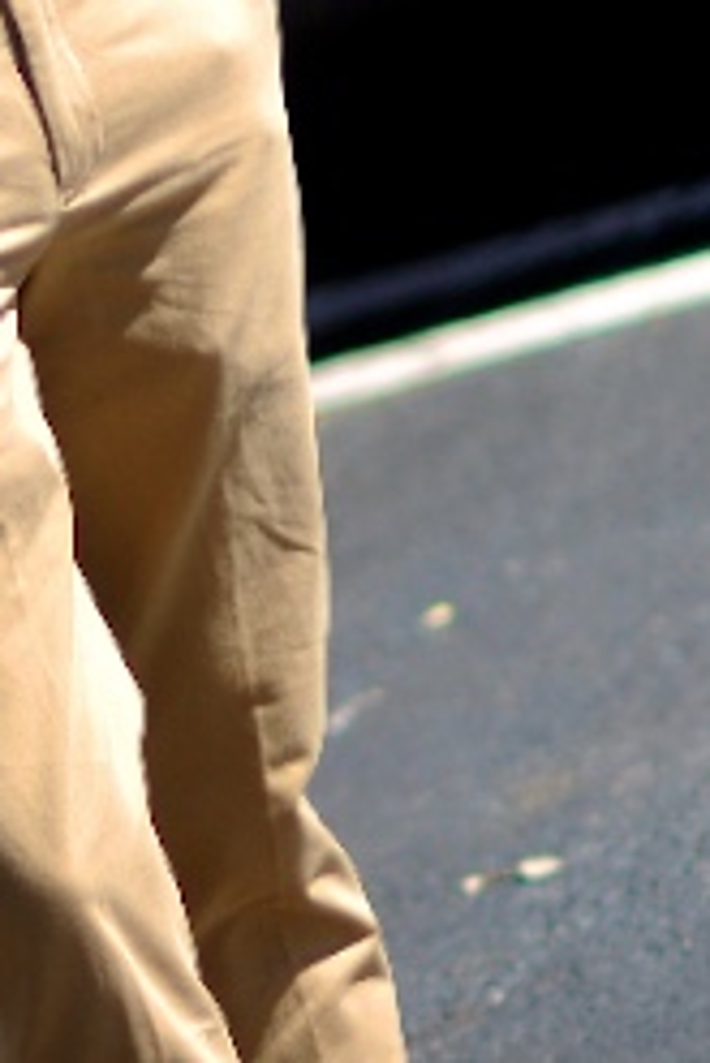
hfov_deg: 5.0
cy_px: 155
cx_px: 56
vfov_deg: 7.5
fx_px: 8064
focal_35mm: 273
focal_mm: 50
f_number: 1.4
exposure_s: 1/4000
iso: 100
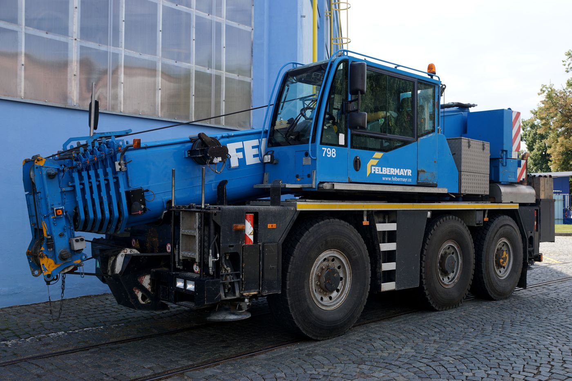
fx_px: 572
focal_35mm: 36
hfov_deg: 53.1
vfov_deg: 36.9
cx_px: 286
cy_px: 190
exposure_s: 1/160
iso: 100
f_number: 6.3
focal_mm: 24
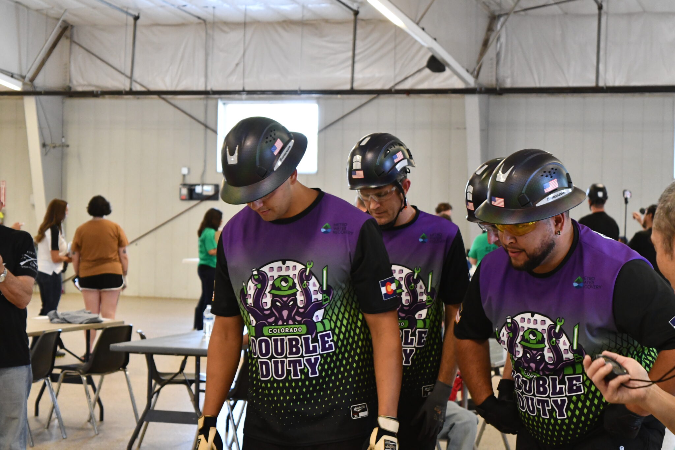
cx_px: 338
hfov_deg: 24.8
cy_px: 225
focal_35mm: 82
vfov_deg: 16.6
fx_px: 1537
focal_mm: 55
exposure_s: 1/80
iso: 3200
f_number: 5.6
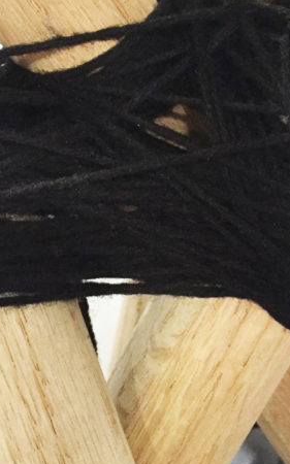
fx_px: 886
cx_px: 165
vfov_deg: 28.8
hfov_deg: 18.6
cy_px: 98
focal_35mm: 70
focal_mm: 4.15
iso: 250
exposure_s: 1/30
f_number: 2.2
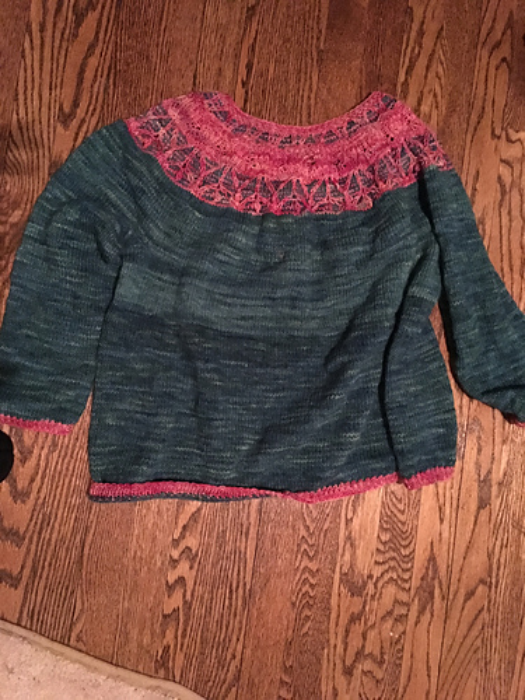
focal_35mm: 29
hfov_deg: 48.2
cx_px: 262
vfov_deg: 61.7
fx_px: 586
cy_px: 350
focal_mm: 4.15
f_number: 2.2
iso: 1250
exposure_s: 1/15
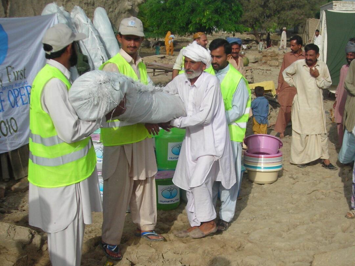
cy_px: 166
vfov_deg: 27.0
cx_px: 221
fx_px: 554
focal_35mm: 54
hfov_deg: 35.4
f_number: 6.4
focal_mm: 6.3
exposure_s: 1/246
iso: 50
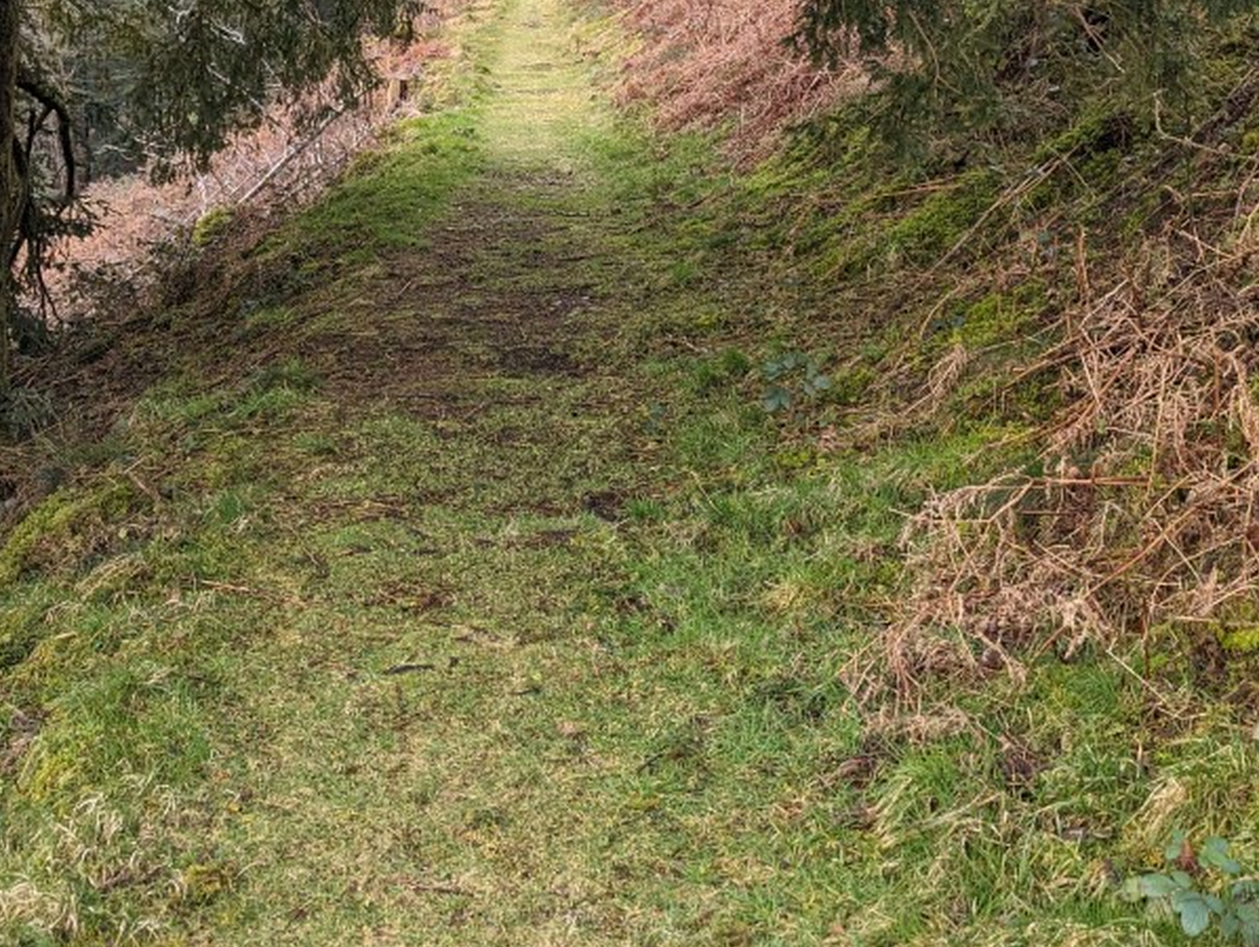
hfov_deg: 39.4
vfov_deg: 29.1
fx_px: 1748
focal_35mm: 48
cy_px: 88
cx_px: 477
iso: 47
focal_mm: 6.81
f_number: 1.85
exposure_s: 1/322
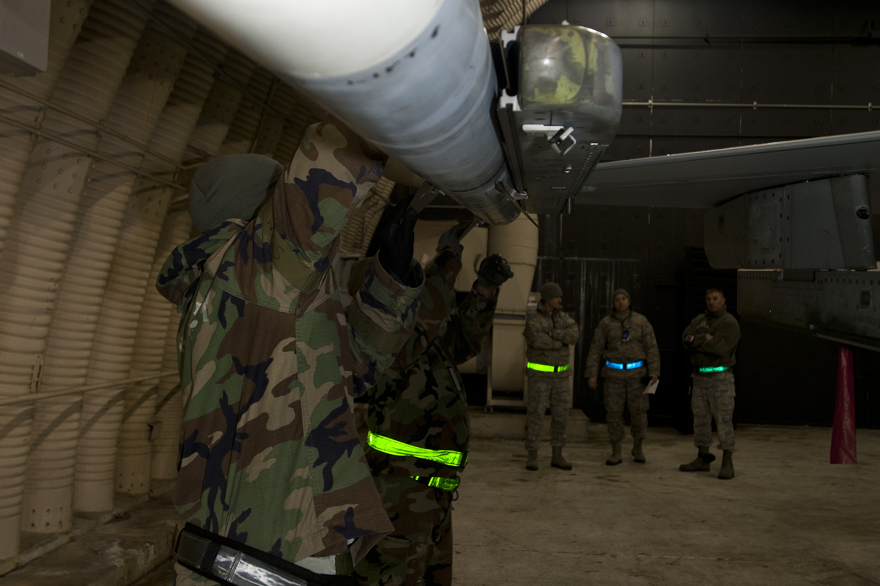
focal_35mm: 26
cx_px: 440
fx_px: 635
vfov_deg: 49.5
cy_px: 293
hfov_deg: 69.4
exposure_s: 1/60
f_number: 5.6
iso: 500
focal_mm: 26
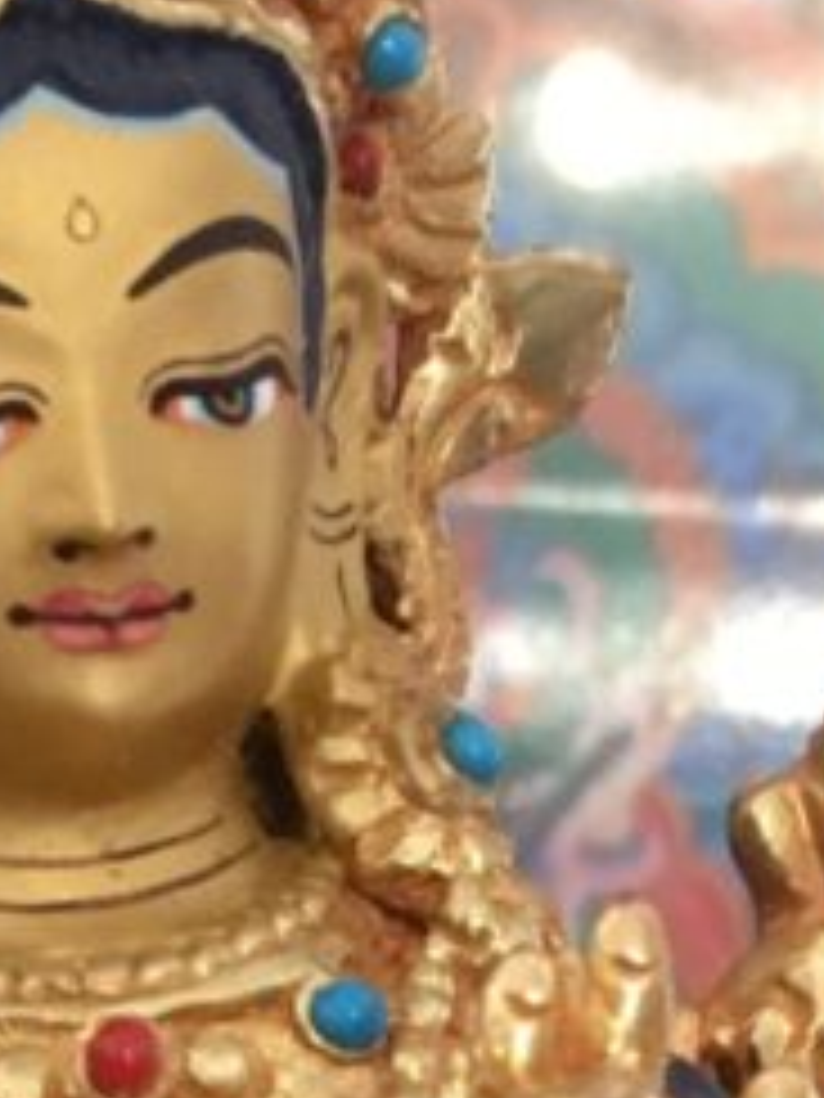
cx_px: -117
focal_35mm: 152
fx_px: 4824
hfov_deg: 9.6
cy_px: 1732
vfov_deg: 12.3
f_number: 2.2
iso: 160
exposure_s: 1/33
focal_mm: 4.15
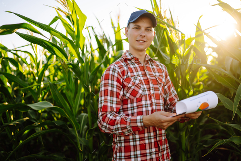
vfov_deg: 37.9
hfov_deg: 54.4
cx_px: 120
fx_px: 234
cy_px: 80
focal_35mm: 35
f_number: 1.4
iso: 125
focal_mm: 35
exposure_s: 1/1600
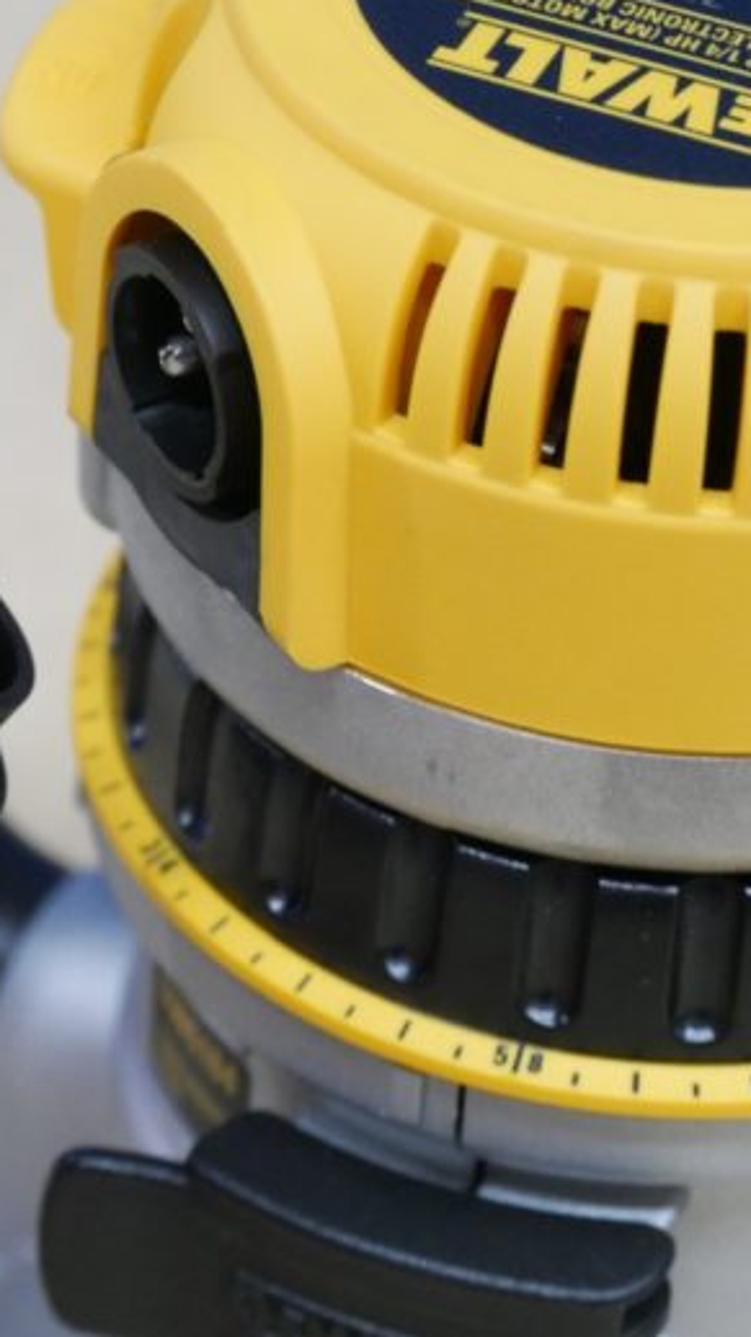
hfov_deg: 7.5
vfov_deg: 13.4
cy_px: 666
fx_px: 5705
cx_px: 85
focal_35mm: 161
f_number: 5.1
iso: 3200
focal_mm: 55
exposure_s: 1/40
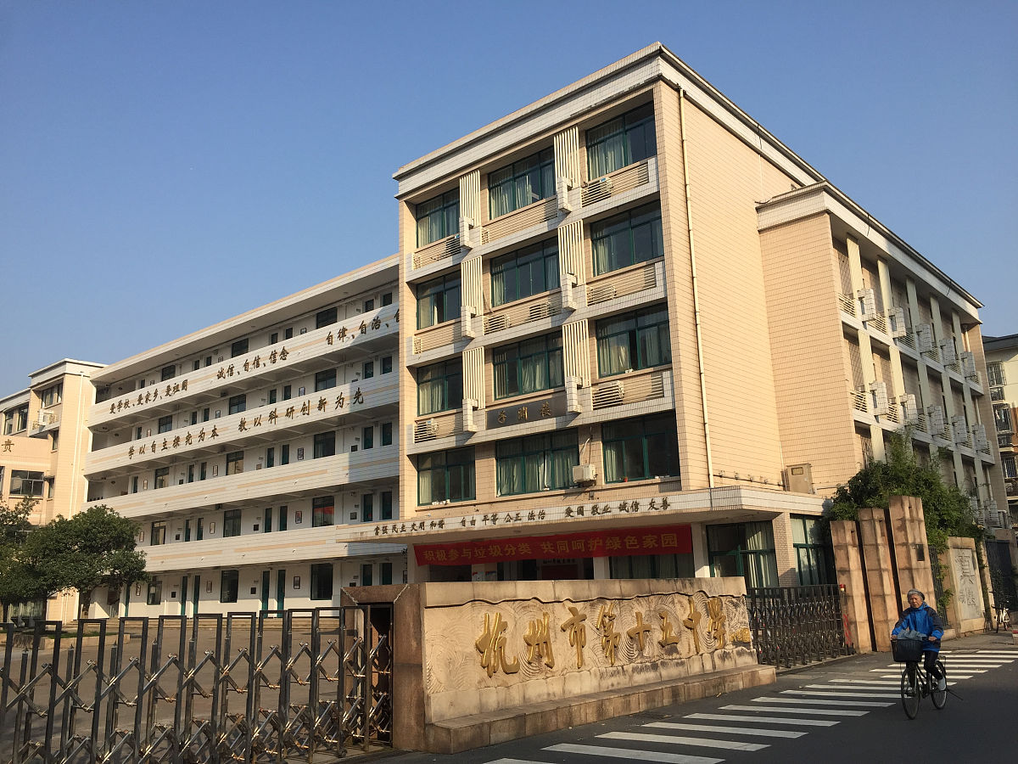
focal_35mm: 29
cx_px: 509
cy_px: 382
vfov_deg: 48.2
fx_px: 853
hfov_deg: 61.7
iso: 32
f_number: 2.2
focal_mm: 4.15
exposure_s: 1/1721
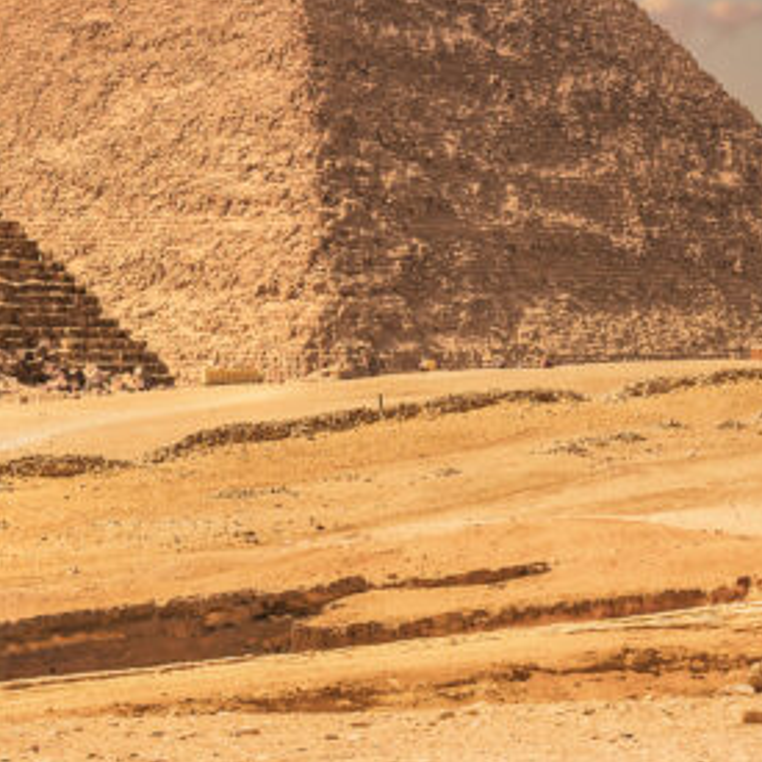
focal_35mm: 222
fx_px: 5529
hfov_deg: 7.7
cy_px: 277
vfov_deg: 7.9
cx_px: -446
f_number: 11
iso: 100
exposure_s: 1/320
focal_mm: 70
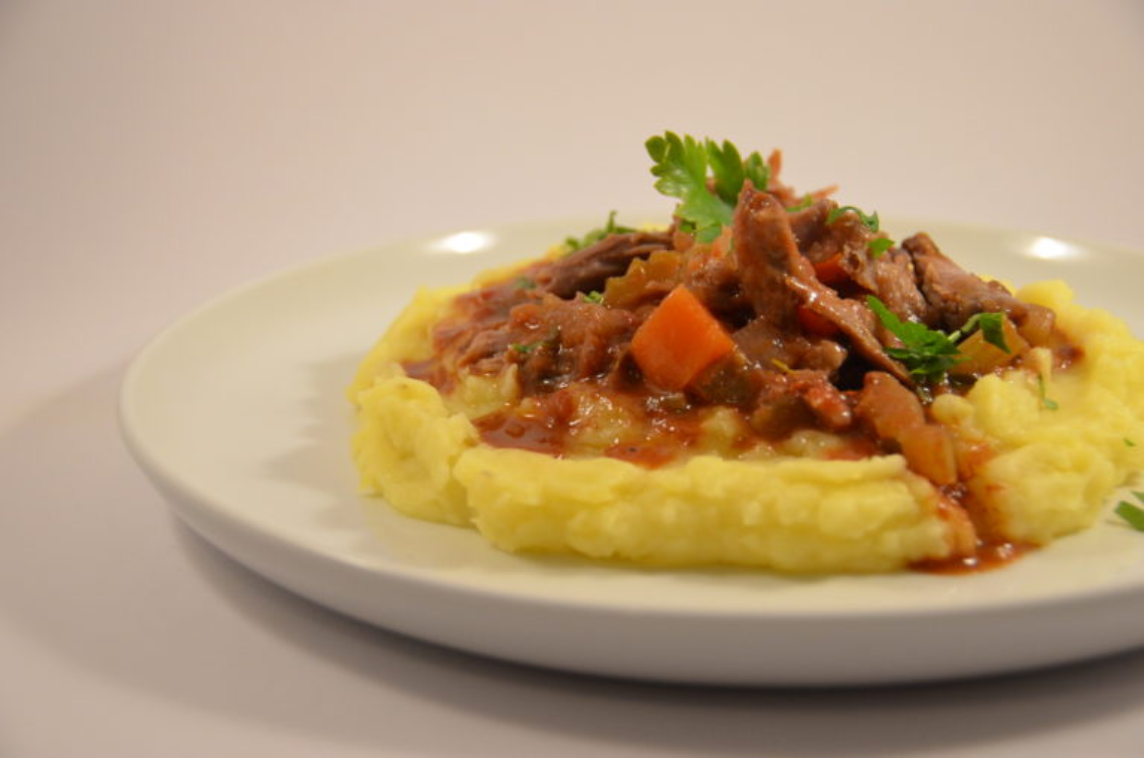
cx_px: 572
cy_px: 379
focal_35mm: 72
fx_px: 2284
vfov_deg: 18.9
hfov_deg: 28.1
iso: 1100
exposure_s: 1/60
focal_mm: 48
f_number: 4.5
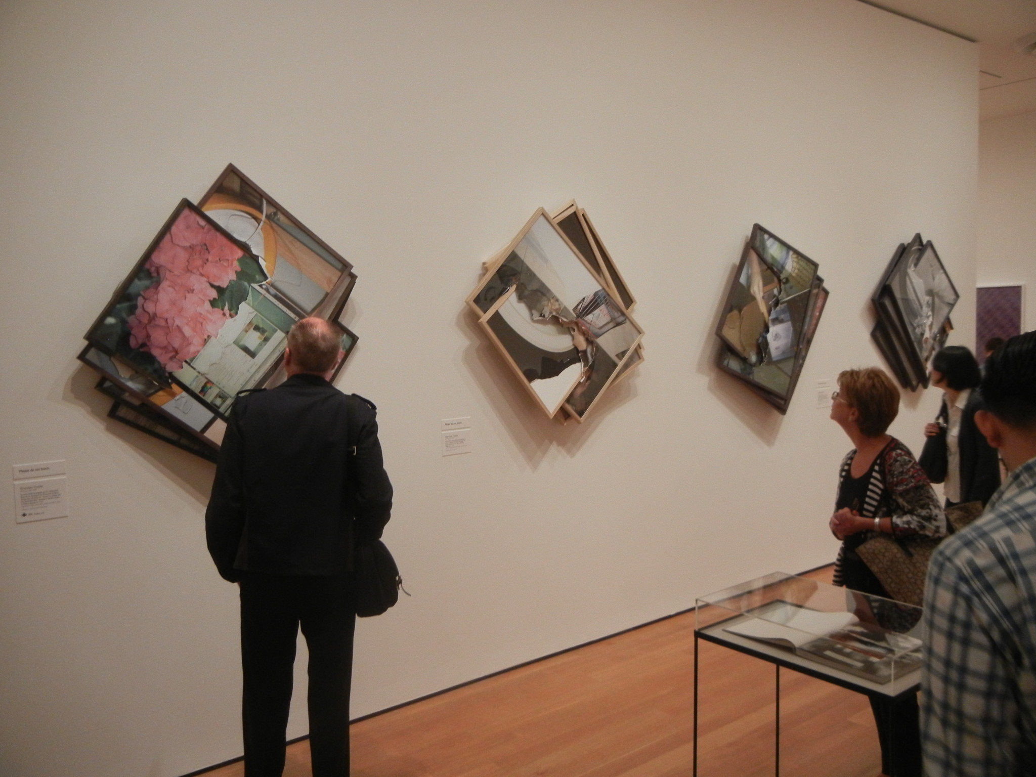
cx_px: 518
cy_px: 388
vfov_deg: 46.8
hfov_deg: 60.0
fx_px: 898
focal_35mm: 30
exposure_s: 1/26.6
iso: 400
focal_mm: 5.4
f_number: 3.5
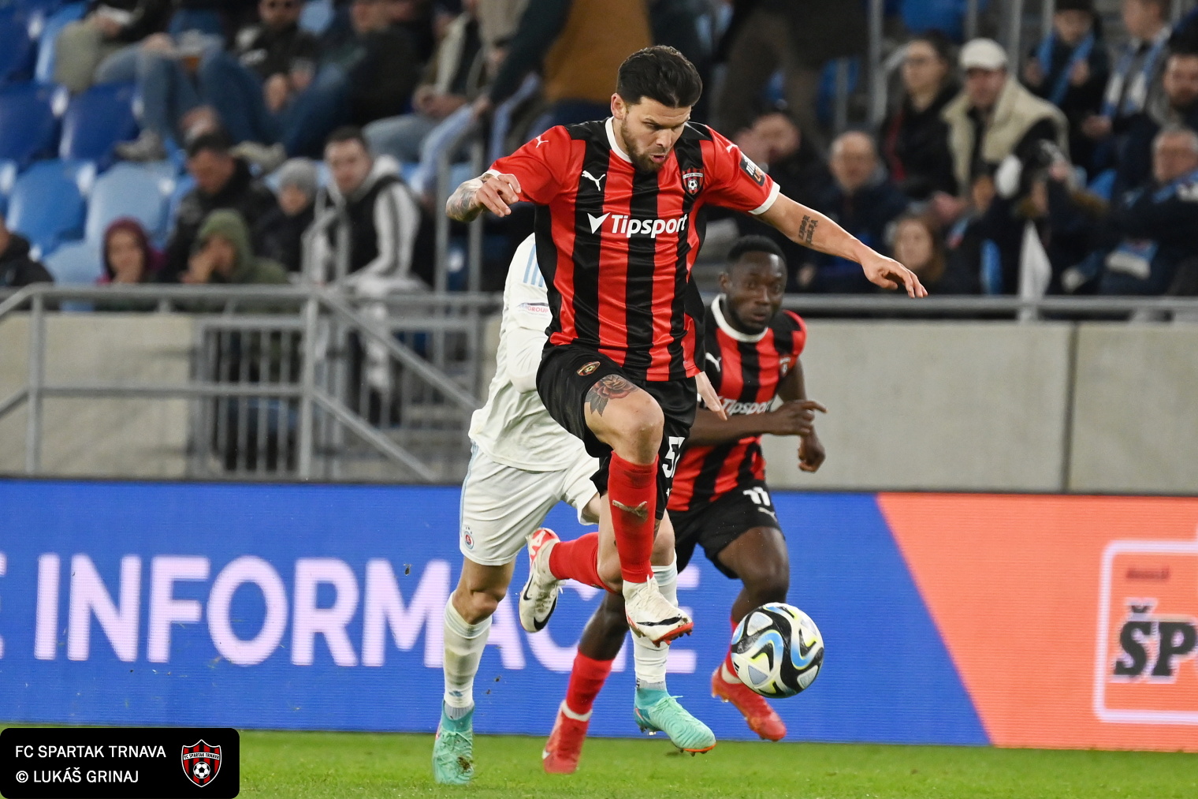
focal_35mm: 400
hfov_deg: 5.2
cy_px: 400
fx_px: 13309
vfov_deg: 3.4
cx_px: 599
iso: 4000
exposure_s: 1/1000
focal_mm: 400
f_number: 5.6
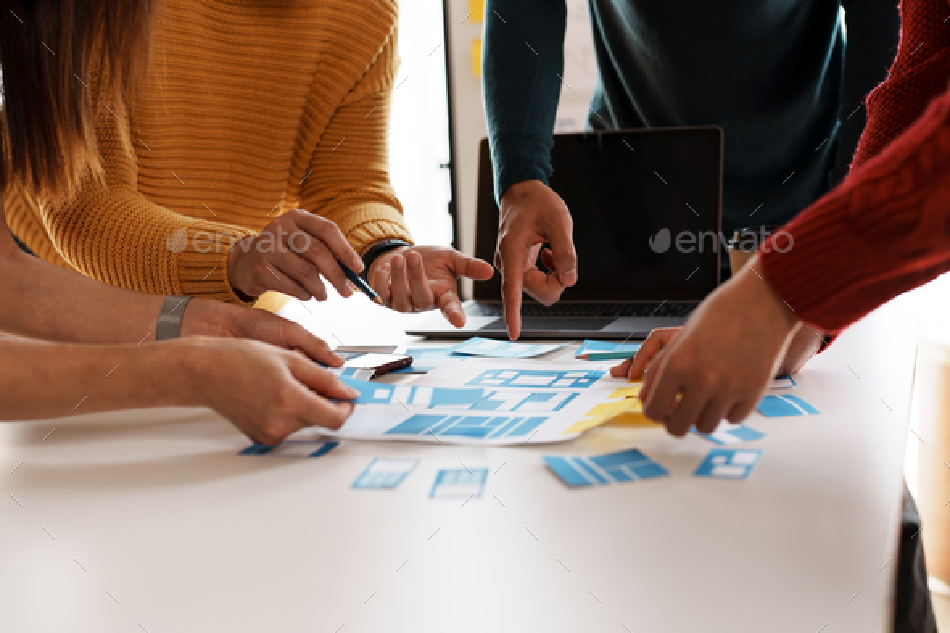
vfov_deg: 27.0
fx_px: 1319
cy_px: 316
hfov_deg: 39.6
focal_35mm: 50
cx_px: 475
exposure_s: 1/250
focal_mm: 50
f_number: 2.8
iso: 200
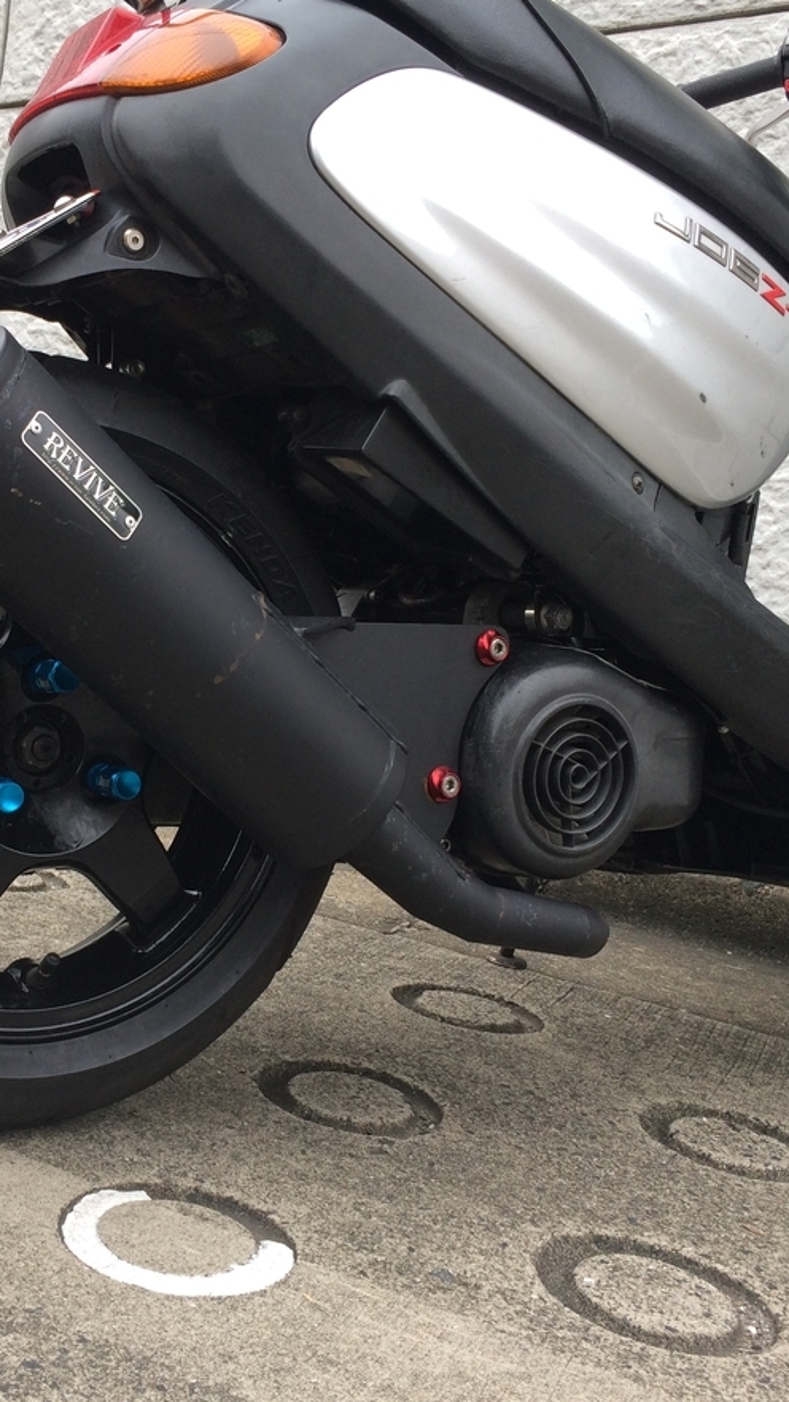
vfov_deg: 47.4
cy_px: 701
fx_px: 1600
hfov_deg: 27.4
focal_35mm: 43
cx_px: 213
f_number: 2.2
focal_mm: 4.15
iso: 50
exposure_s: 1/120
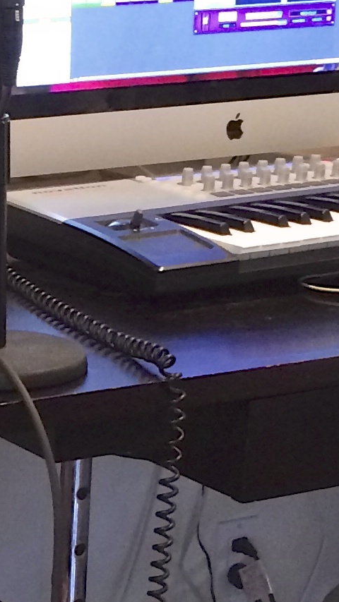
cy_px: 601
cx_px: -143
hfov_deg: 9.5
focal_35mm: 125
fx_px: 1997
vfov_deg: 16.8
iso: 320
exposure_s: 1/24
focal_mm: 4.12
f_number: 2.2
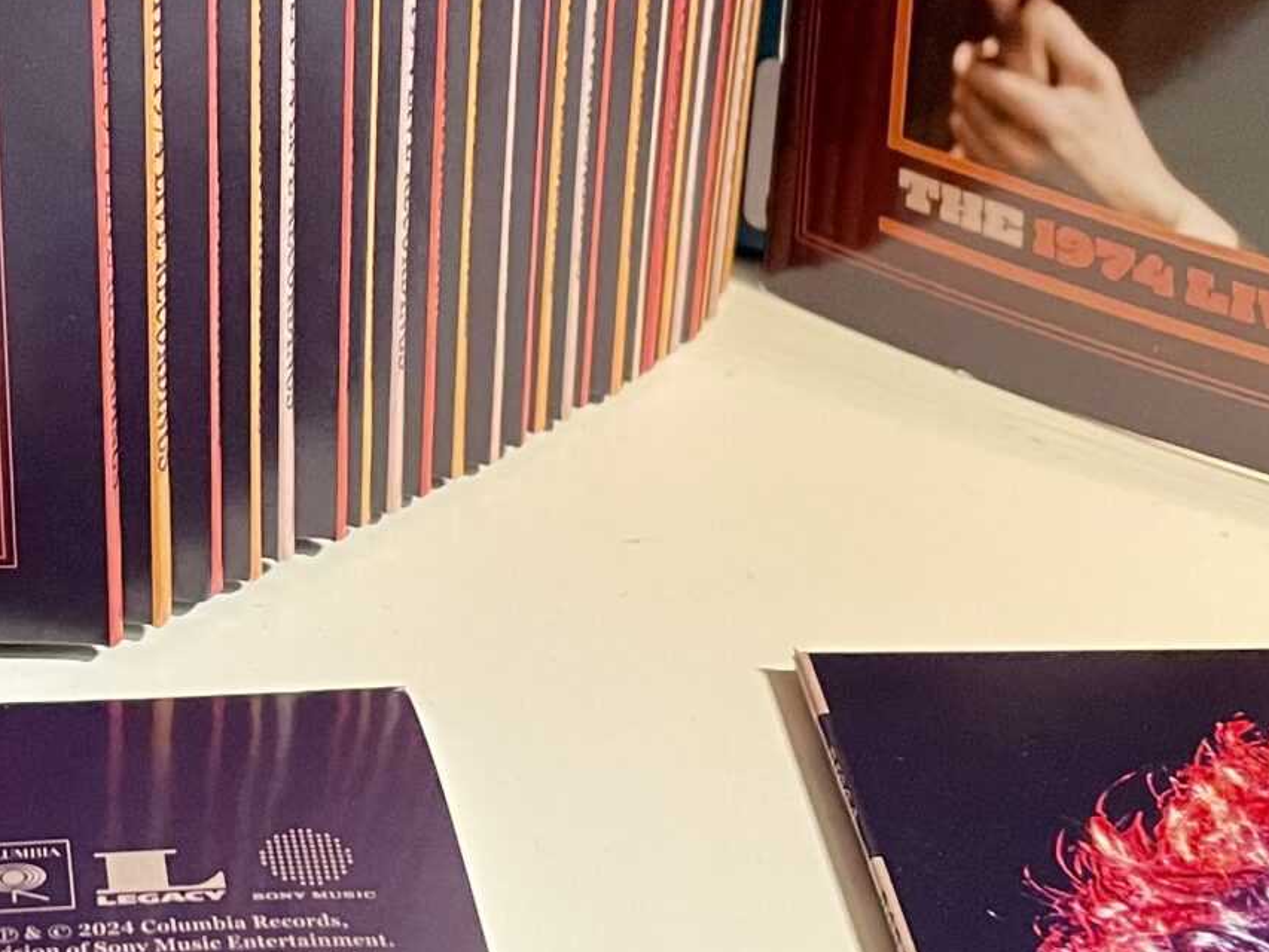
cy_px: 364
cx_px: 187
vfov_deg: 18.9
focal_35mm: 78
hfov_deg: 24.5
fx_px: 2860
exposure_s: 1/60
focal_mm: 4.2
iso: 500
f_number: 1.6
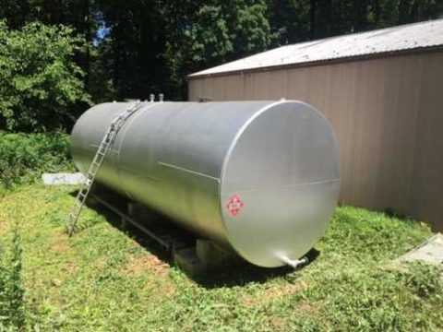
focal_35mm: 29
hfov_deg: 61.7
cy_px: 166
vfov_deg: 48.2
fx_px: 371
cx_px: 222
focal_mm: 4.15
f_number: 2.2
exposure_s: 1/1276
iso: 32
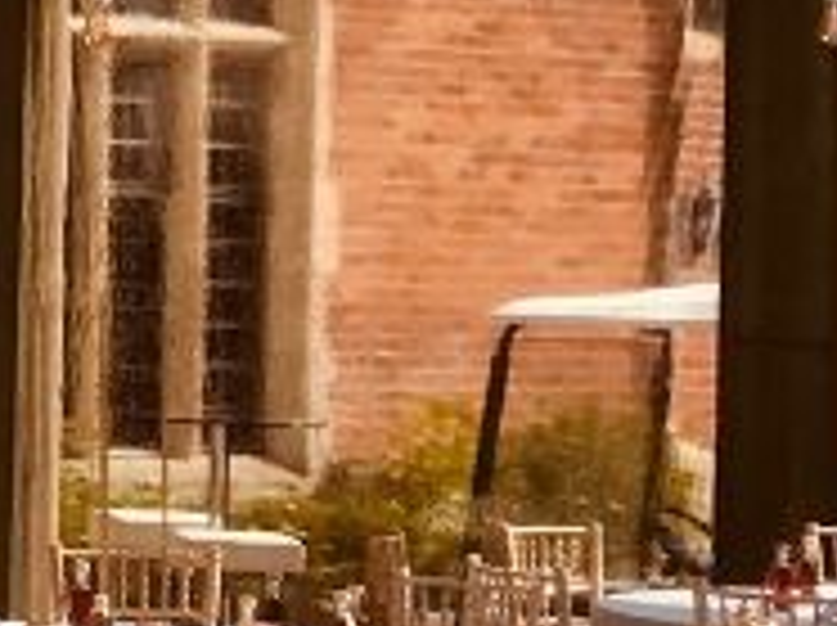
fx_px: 4371
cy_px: 185
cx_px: -1166
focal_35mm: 181
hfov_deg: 9.7
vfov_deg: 8.2
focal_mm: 3.99
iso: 20
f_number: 1.8
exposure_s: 1/1597
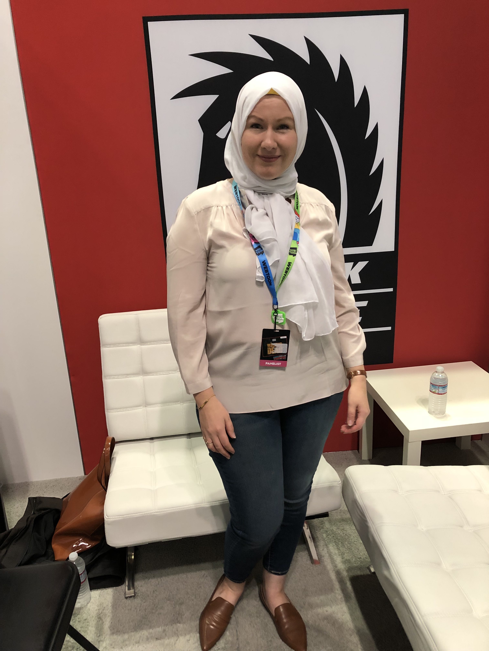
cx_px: 244
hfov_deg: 49.7
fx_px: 527
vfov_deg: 63.4
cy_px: 326
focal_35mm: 28
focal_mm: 3.99
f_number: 1.8
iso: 50
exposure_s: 1/15
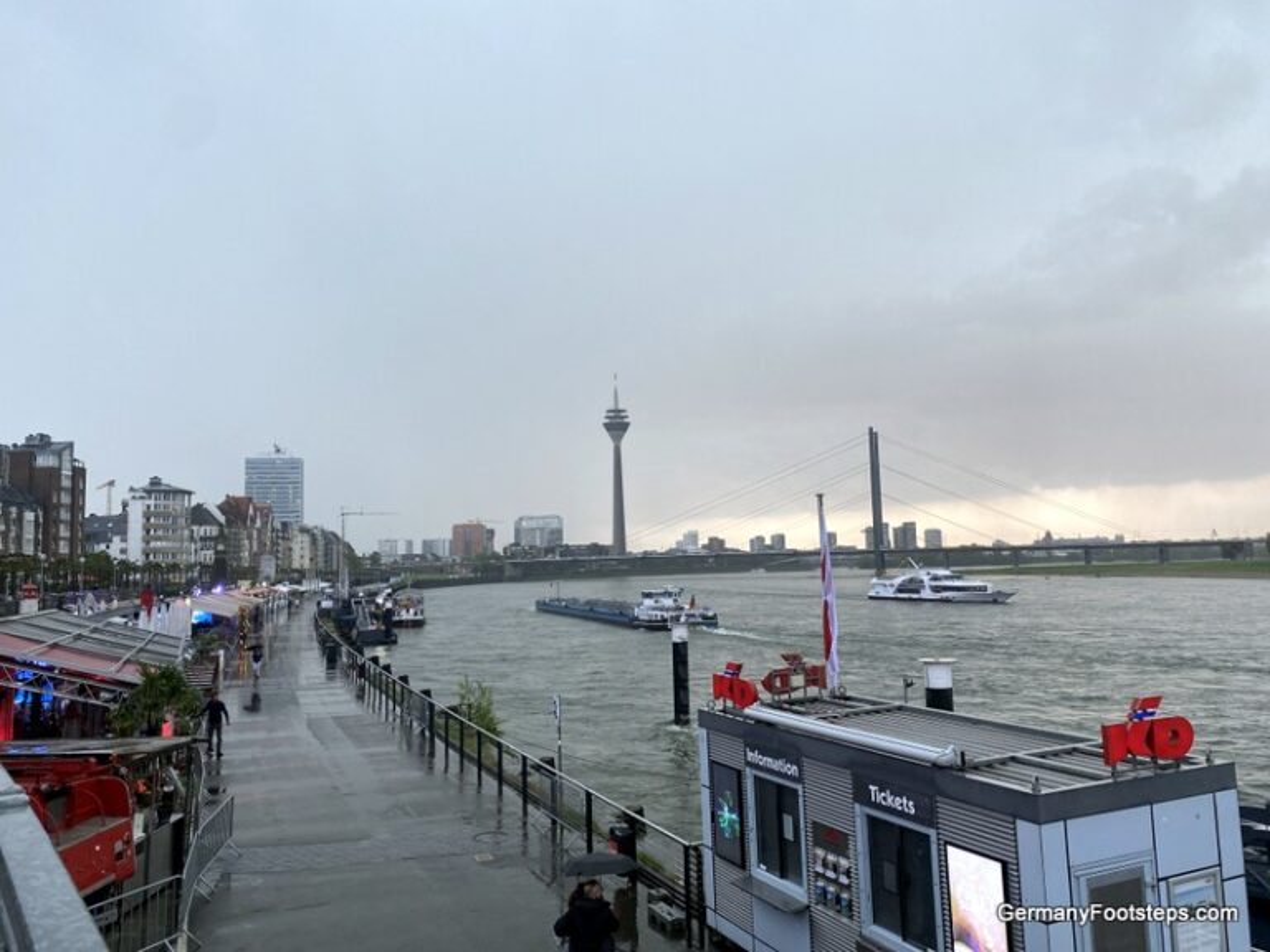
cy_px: 476
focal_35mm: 26
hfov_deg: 67.3
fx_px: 954
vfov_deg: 53.1
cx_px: 635
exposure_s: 1/121
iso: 80
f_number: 1.8
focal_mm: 4.25
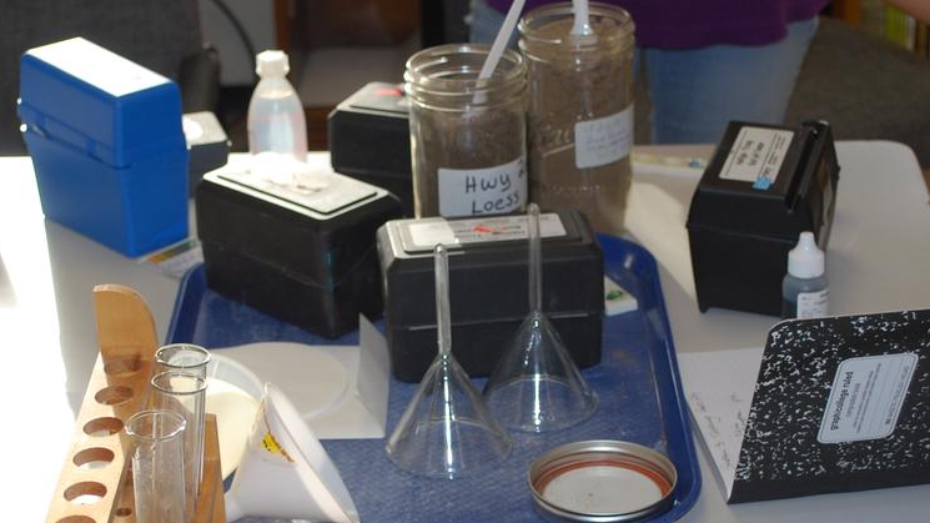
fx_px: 2269
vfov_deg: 13.1
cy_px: 349
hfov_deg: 23.1
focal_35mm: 92
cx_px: 388
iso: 200
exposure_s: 1/125
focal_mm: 30
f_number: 4.8
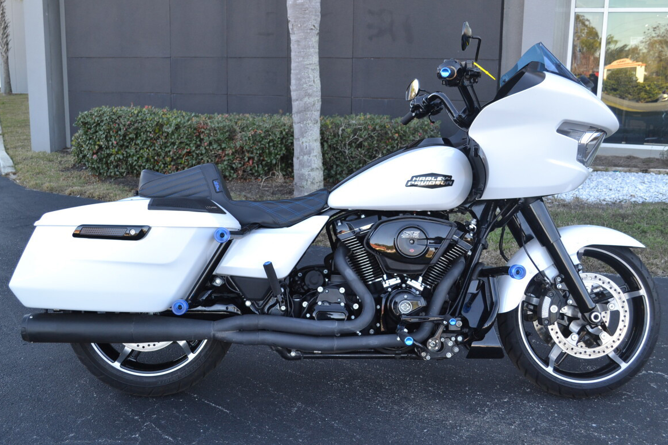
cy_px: 219
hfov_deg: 51.9
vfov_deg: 35.9
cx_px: 336
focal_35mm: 37
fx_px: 686
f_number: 5.6
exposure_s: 1/125
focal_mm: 24
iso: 320
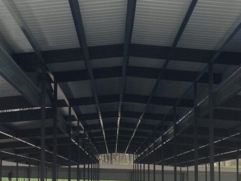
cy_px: 122
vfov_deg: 13.1
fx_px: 787
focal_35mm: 113
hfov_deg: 17.4
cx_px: 111
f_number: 2.4
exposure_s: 1/834
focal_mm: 4.12
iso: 50
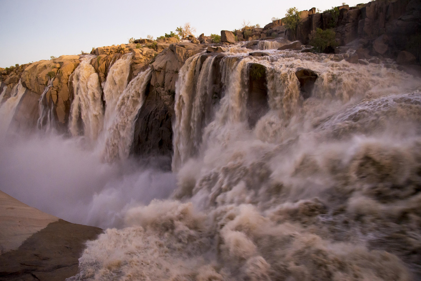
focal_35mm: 24
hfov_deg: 73.7
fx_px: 281
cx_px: 210
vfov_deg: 53.2
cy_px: 140
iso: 4000
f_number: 5.6
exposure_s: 1/30
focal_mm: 24
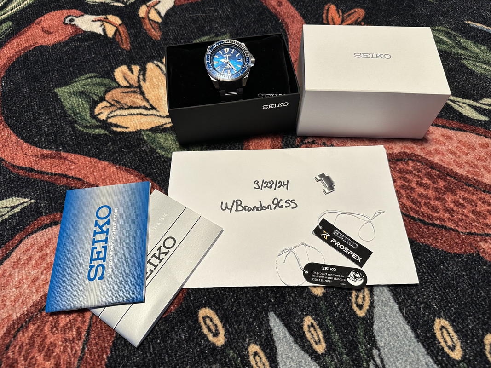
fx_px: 340
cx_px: 246
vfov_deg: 56.8
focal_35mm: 24
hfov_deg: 71.6
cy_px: 184
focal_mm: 6.86
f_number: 1.78
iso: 125
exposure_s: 1/60
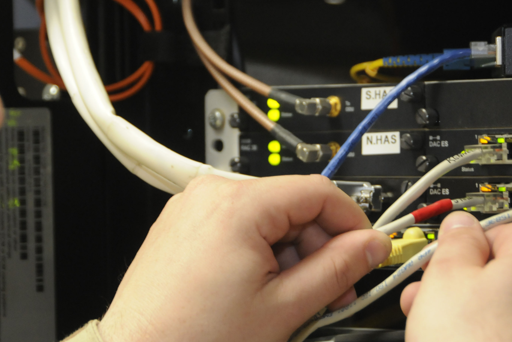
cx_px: 237
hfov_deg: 9.7
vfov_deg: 6.5
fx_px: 3015
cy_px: 97
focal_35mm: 212
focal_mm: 90
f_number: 5.3
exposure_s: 1/25
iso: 1000
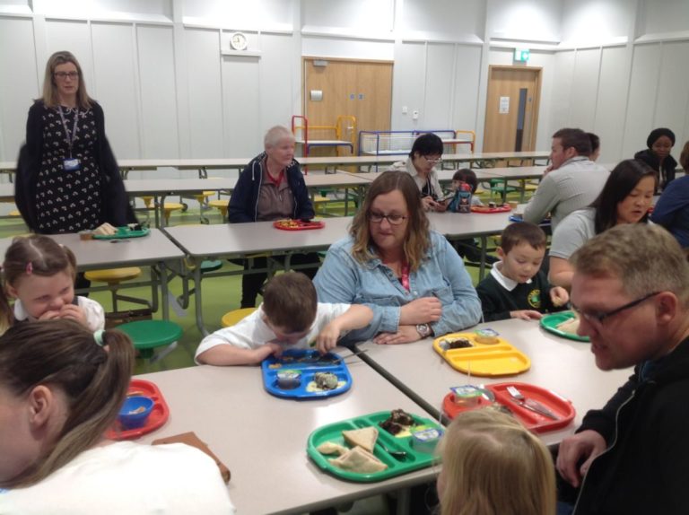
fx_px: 696
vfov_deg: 40.6
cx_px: 344
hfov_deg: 52.7
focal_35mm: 35
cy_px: 258
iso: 64
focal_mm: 4.28
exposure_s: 1/25
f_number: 2.4
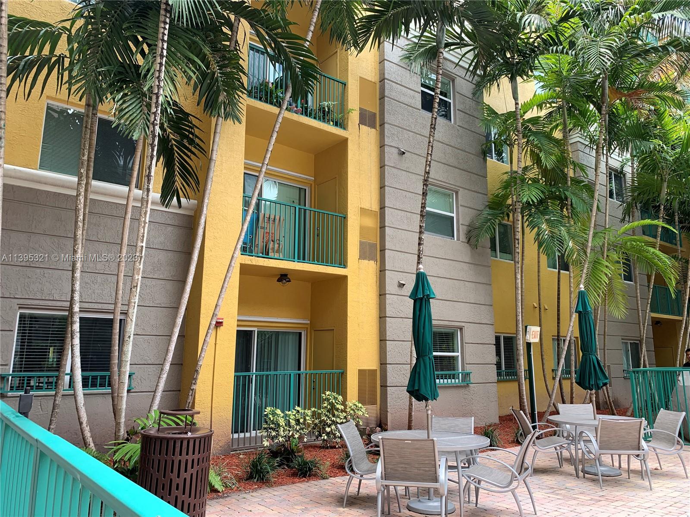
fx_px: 518
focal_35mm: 26
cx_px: 345
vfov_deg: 53.1
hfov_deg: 67.3
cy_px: 258
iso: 25
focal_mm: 4.25
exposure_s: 1/231
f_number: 1.8
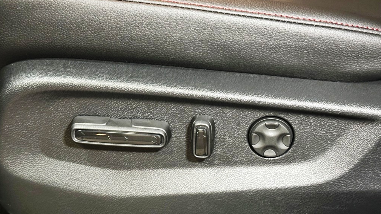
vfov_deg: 22.6
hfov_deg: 39.2
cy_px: 125
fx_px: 535
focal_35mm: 53
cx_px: 190
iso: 640
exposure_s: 1/30
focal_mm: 6.86
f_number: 1.78
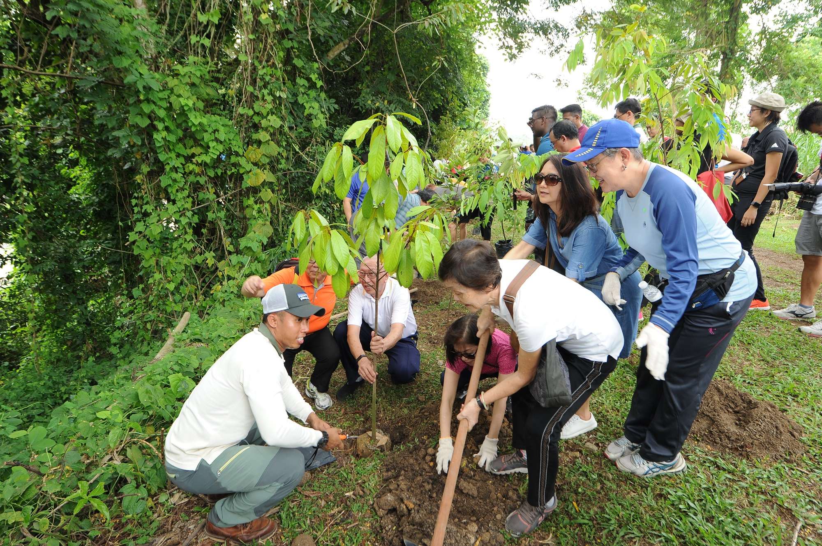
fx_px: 456
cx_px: 411
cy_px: 273
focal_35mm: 20
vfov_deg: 61.8
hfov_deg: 84.0
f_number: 8
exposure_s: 1/60
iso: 800
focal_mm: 20
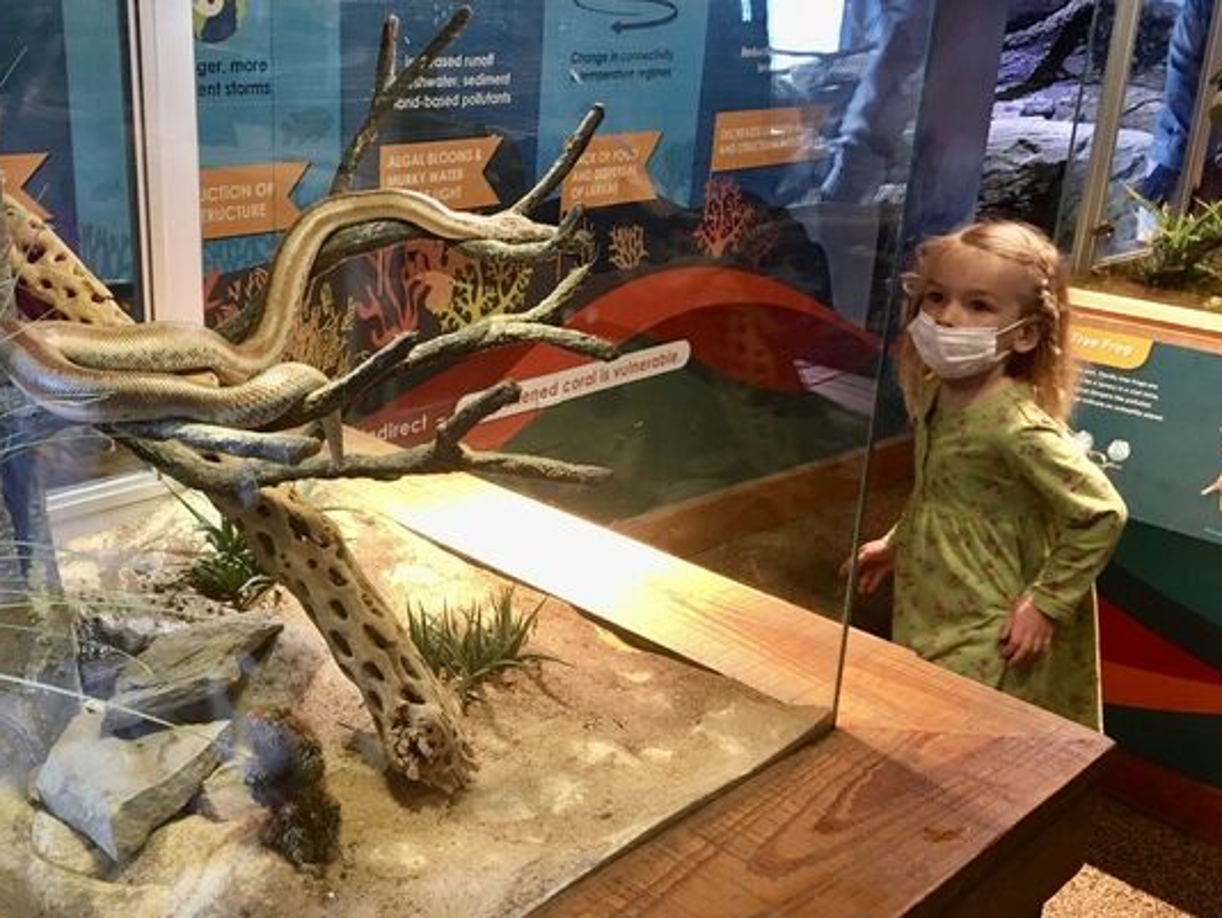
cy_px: 454
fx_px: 1342
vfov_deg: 37.7
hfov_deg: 48.6
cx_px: 481
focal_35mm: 38
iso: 160
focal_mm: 4.15
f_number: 2.2
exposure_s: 1/30
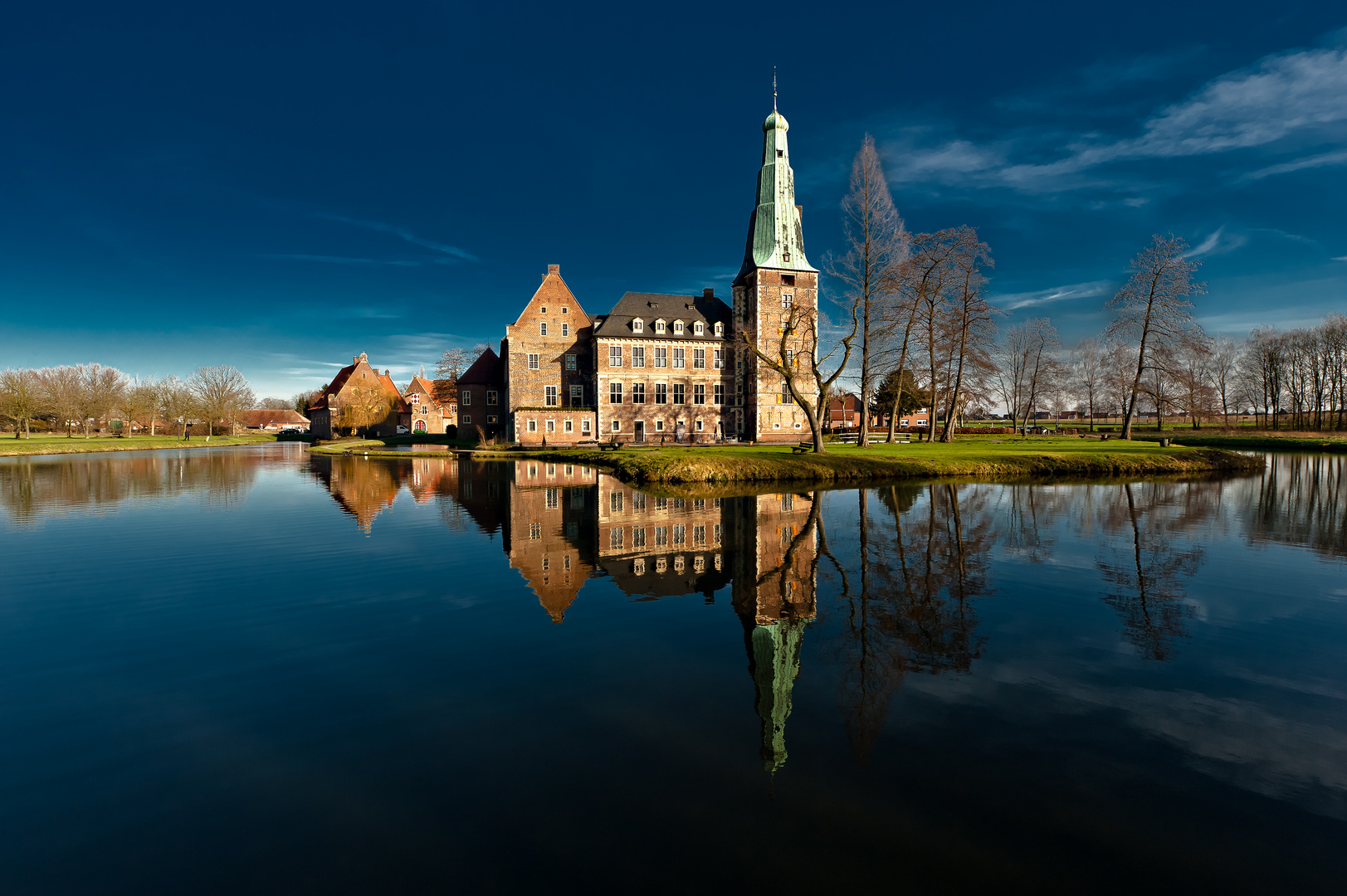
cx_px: 674
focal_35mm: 17
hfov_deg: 93.3
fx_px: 636
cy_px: 448
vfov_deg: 70.4
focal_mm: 17
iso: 200
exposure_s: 1/500
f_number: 10
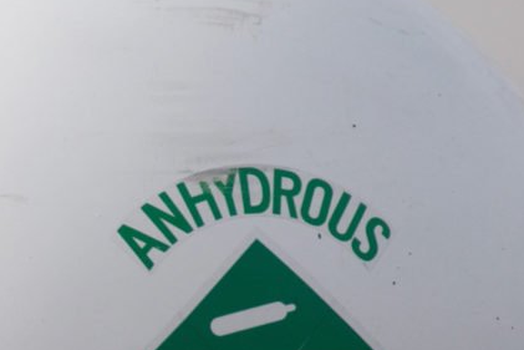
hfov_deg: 5.1
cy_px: 372
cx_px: -26
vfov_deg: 3.4
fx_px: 5838
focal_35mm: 401
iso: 250
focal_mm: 110
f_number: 6.3
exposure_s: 1/500
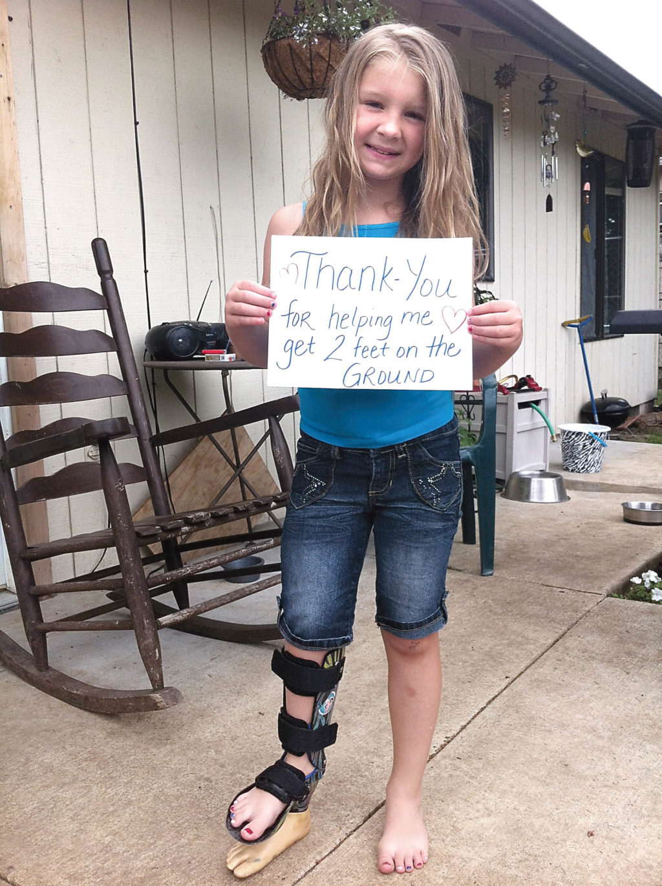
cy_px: 443
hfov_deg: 40.6
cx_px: 331
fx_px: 895
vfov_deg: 52.7
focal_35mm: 35
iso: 80
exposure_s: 1/343
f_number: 2.8
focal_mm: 3.85
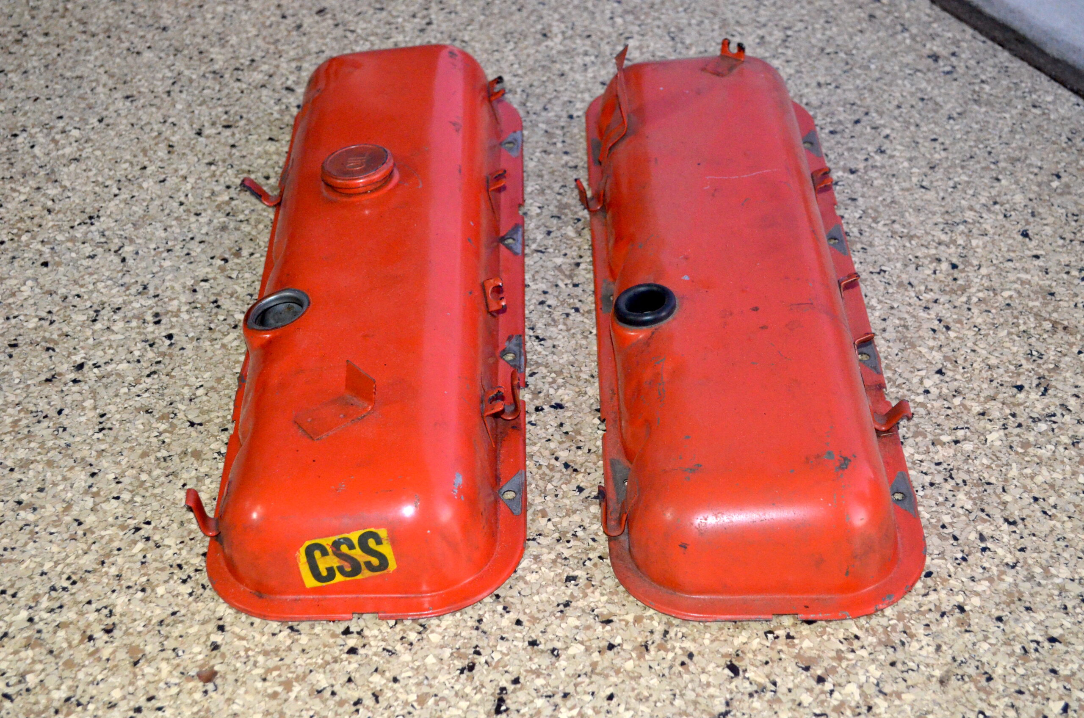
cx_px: 542
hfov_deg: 36.9
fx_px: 1623
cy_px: 359
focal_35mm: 54
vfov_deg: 25.0
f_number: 5
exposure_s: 1/60
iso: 3200
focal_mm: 36
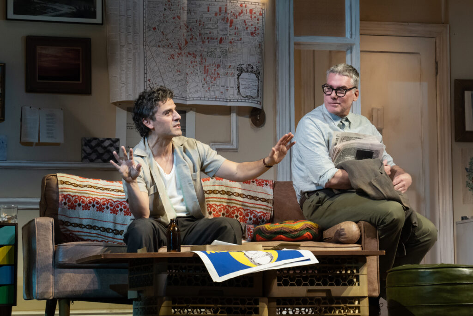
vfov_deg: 13.0
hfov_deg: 19.5
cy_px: 158
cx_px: 236
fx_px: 1380
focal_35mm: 105
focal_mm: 70
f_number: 5.6
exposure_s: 1/250
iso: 2500
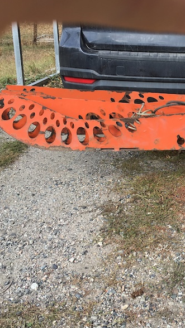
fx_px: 375
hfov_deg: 25.6
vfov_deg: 47.3
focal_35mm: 43
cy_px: 162
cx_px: 205
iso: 25
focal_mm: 4.15
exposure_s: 1/351
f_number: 2.2
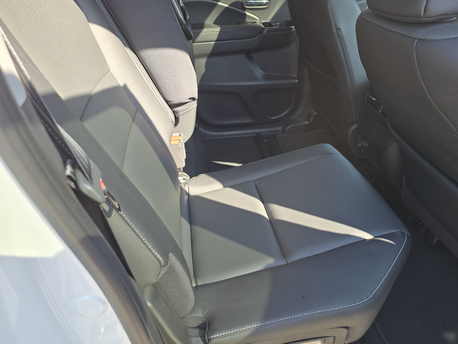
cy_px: 172
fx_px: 344
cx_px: 230
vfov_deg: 53.1
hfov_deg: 67.3
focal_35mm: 26
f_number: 1.7
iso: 40
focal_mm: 6.3
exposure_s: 1/180
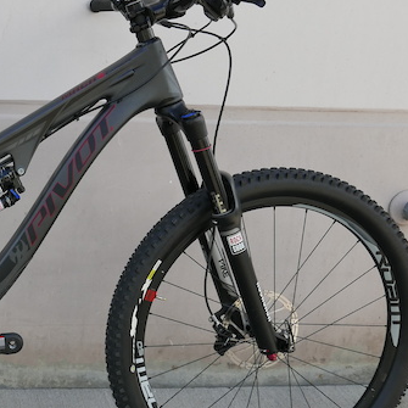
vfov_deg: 27.2
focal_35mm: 63
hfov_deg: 25.8
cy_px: 243
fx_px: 840
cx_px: -6
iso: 320
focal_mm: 13.9
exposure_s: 1/200
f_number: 8
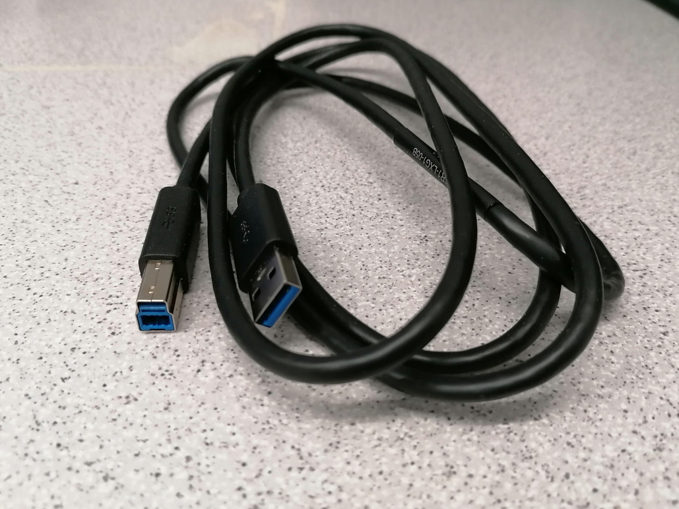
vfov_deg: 49.7
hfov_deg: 63.4
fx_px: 549
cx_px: 351
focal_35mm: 28
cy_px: 247
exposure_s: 1/33.3
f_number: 1.8
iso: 250
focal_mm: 4.75
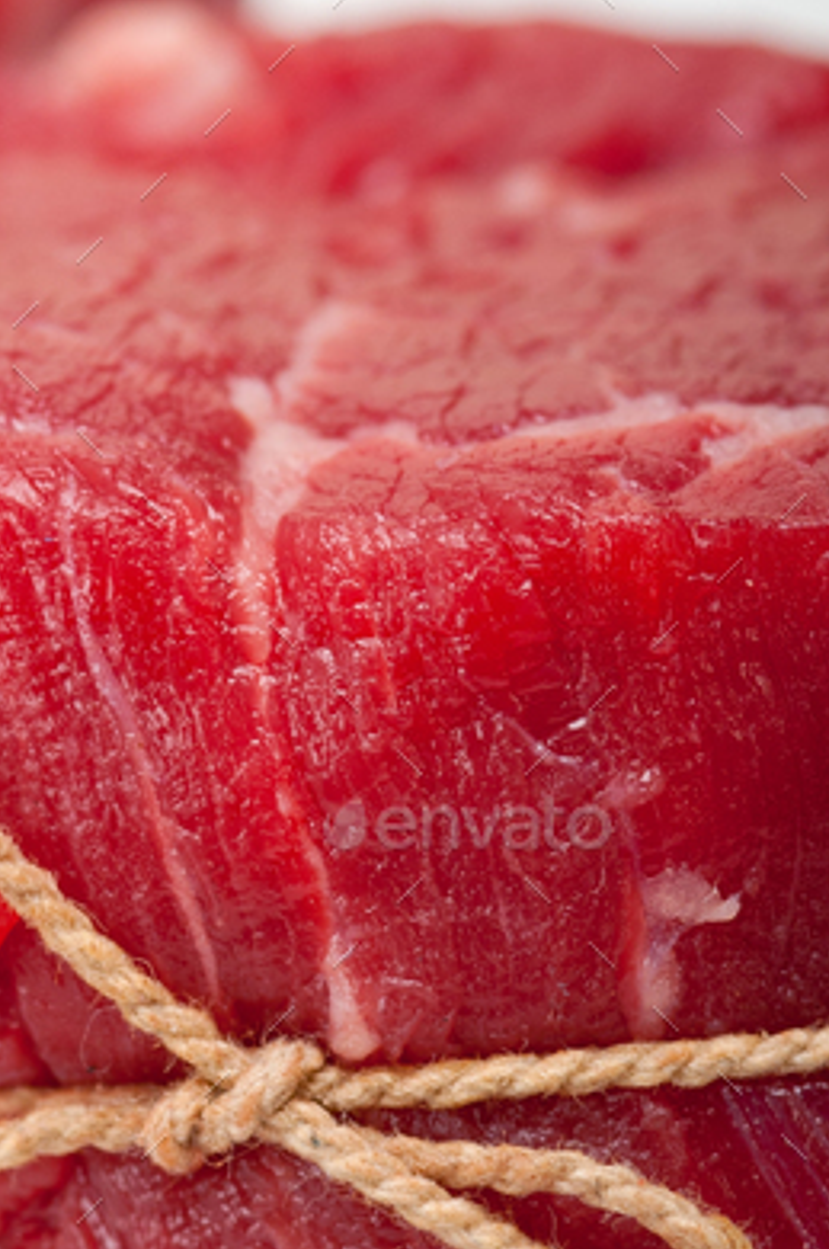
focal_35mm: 239
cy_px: 805
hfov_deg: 5.7
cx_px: -22
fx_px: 8277
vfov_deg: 8.6
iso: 200
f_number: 13
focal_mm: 105
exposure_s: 1/200
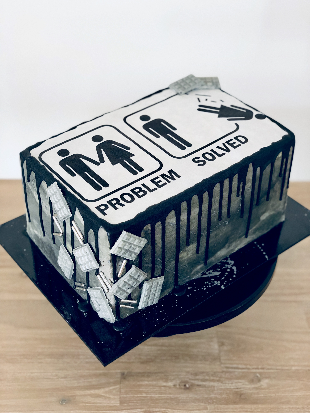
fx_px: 621
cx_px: 155
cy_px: 206
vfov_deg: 36.8
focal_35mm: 52
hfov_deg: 28.0
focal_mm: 6
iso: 160
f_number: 2.4
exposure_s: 1/24
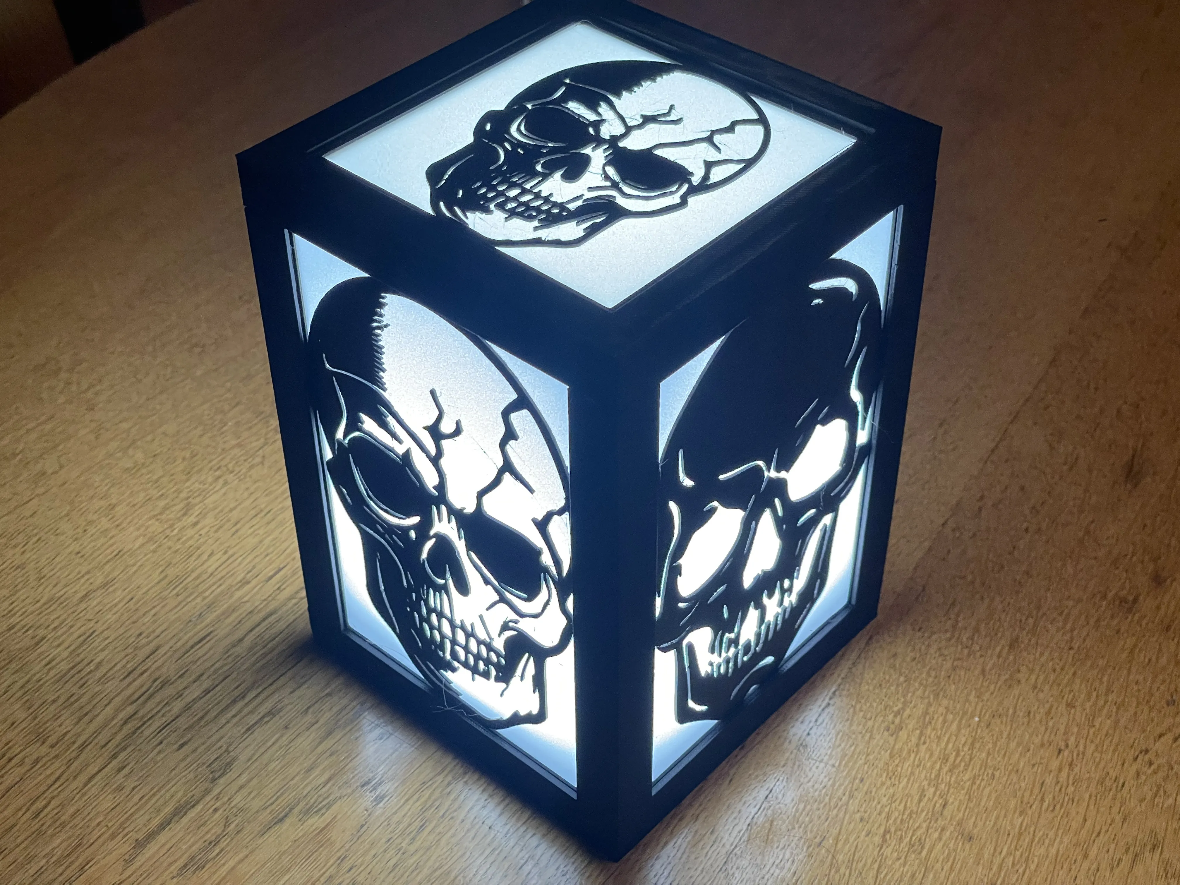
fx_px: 1773
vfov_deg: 28.0
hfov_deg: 36.8
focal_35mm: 52
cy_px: 442
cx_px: 590
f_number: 2
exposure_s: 1/59
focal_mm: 6
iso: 400
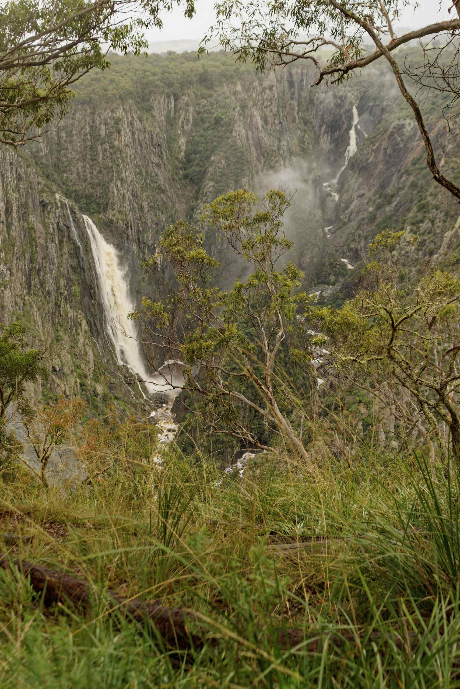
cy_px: 344
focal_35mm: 41
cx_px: 230
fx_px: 785
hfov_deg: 32.7
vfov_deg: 47.4
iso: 100
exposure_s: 1/80
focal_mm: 41
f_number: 5.6
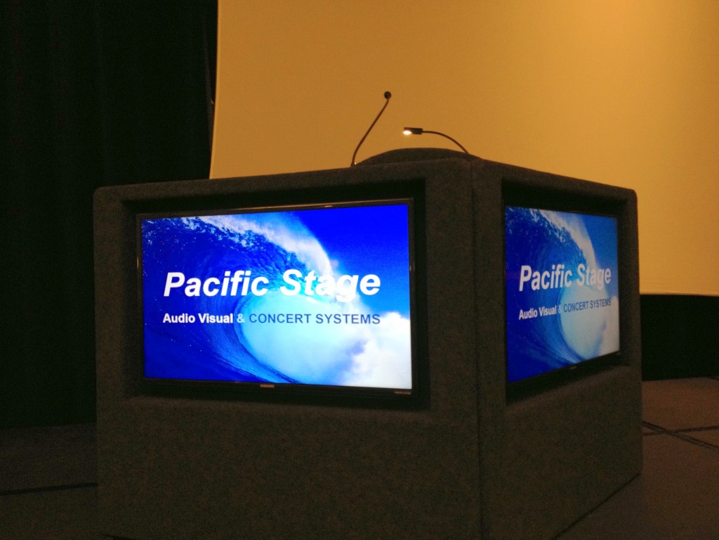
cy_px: 270
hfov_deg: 52.6
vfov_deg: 40.7
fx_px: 727
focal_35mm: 35
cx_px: 360
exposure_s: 1/20
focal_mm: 4.28
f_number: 2.4
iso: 100
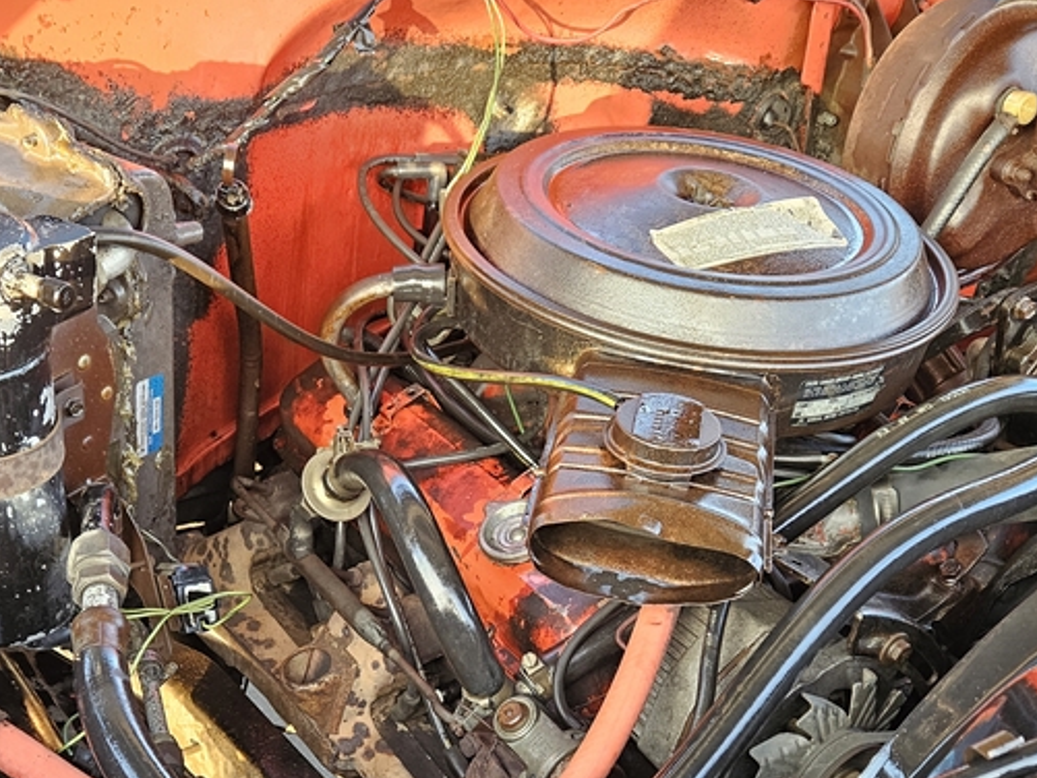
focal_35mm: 47
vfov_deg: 30.0
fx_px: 1408
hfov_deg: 40.4
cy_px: 650
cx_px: 478
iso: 160
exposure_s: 1/120
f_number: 1.8
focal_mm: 5.4
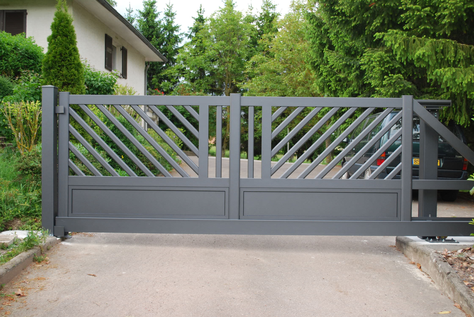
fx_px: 514
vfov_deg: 34.3
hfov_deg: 49.5
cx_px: 237
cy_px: 158
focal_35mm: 39
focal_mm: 26
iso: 200
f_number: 5
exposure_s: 1/100
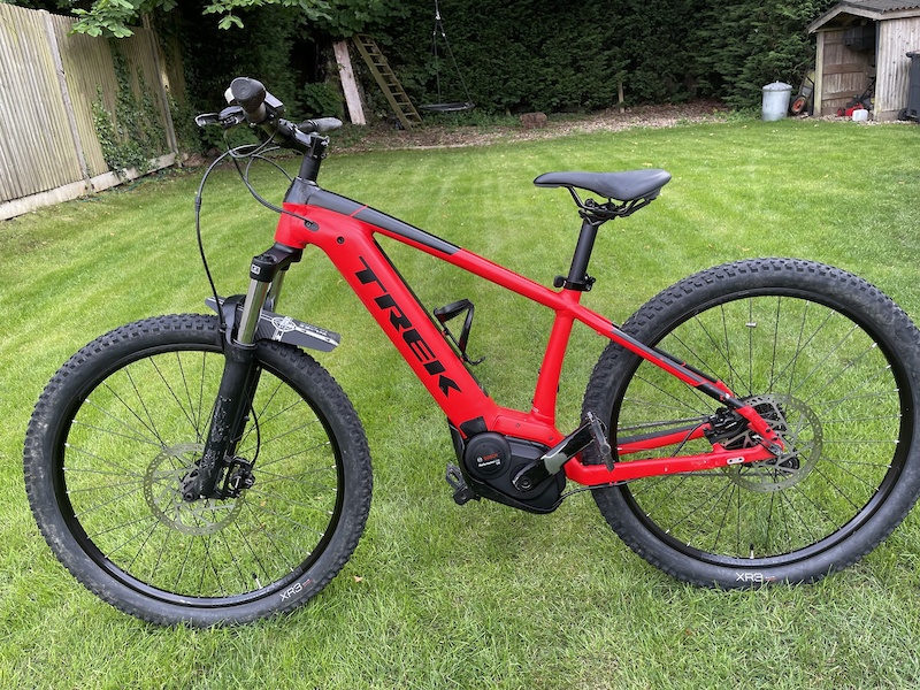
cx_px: 460
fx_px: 691
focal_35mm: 26
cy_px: 345
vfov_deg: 53.1
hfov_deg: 67.3
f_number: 1.6
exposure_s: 1/123
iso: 32
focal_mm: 4.2
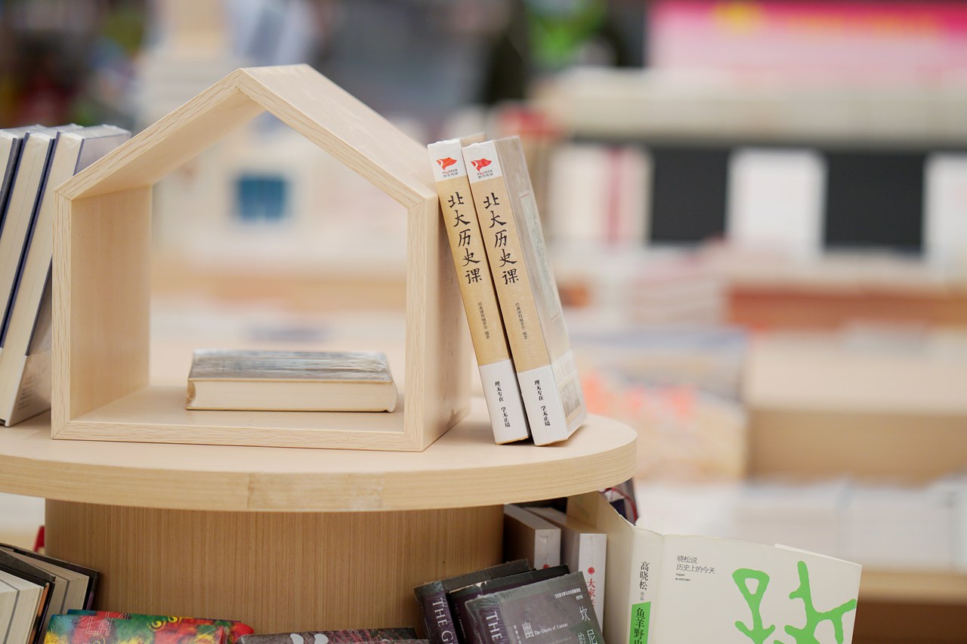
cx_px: 484
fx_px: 3424
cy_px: 322
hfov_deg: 16.1
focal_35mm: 128
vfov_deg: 10.8
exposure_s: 1/500
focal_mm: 85
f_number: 1.8
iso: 250
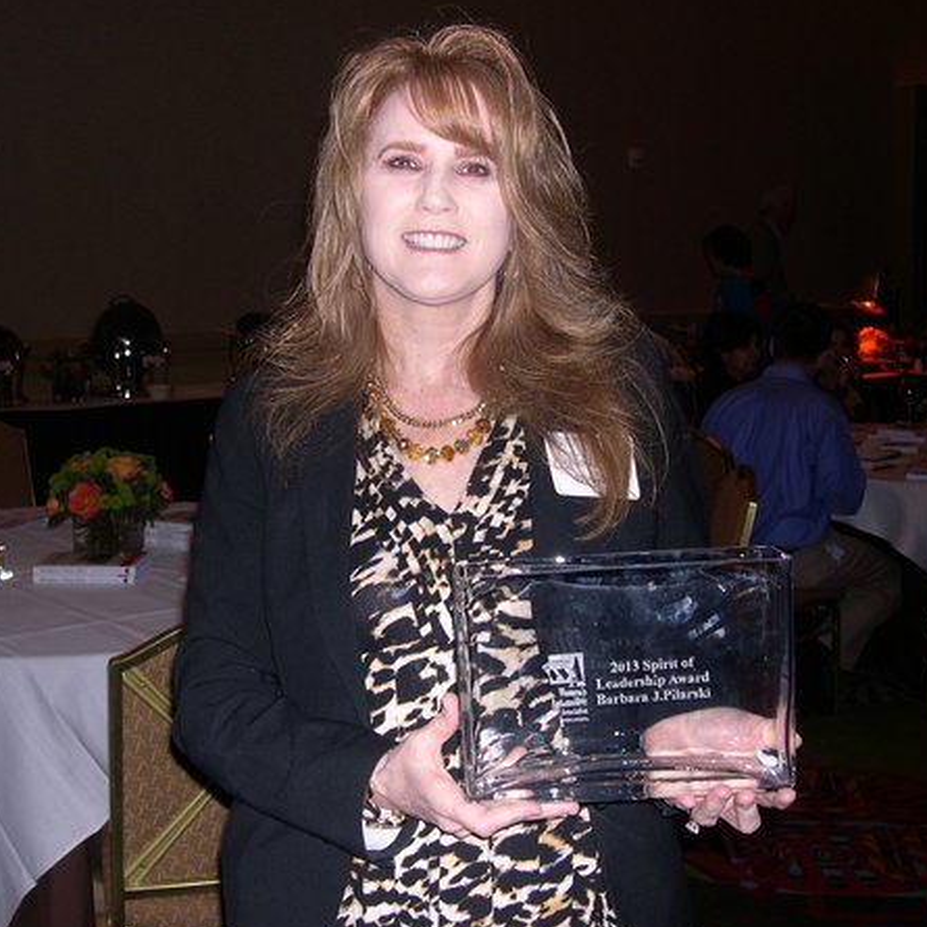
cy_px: 453
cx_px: 450
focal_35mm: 48
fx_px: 1454
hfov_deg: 35.4
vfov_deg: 35.4
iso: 100
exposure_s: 1/60
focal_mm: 8
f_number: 2.8
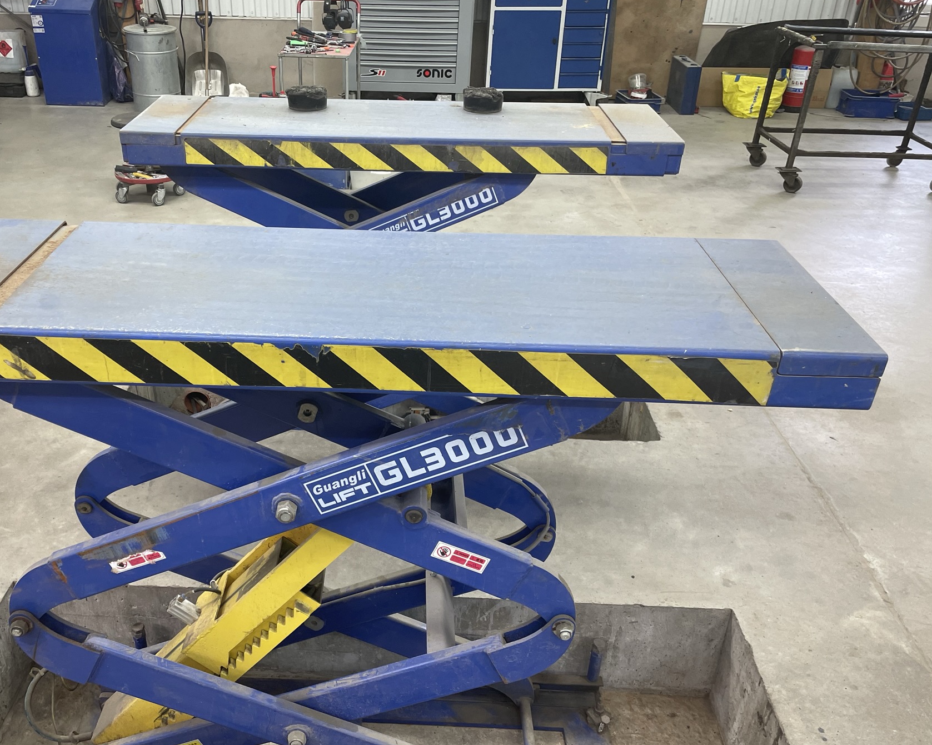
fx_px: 855
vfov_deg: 47.1
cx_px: 369
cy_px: 392
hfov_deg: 56.7
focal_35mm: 31
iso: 100
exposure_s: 1/100
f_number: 1.6
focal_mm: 4.2
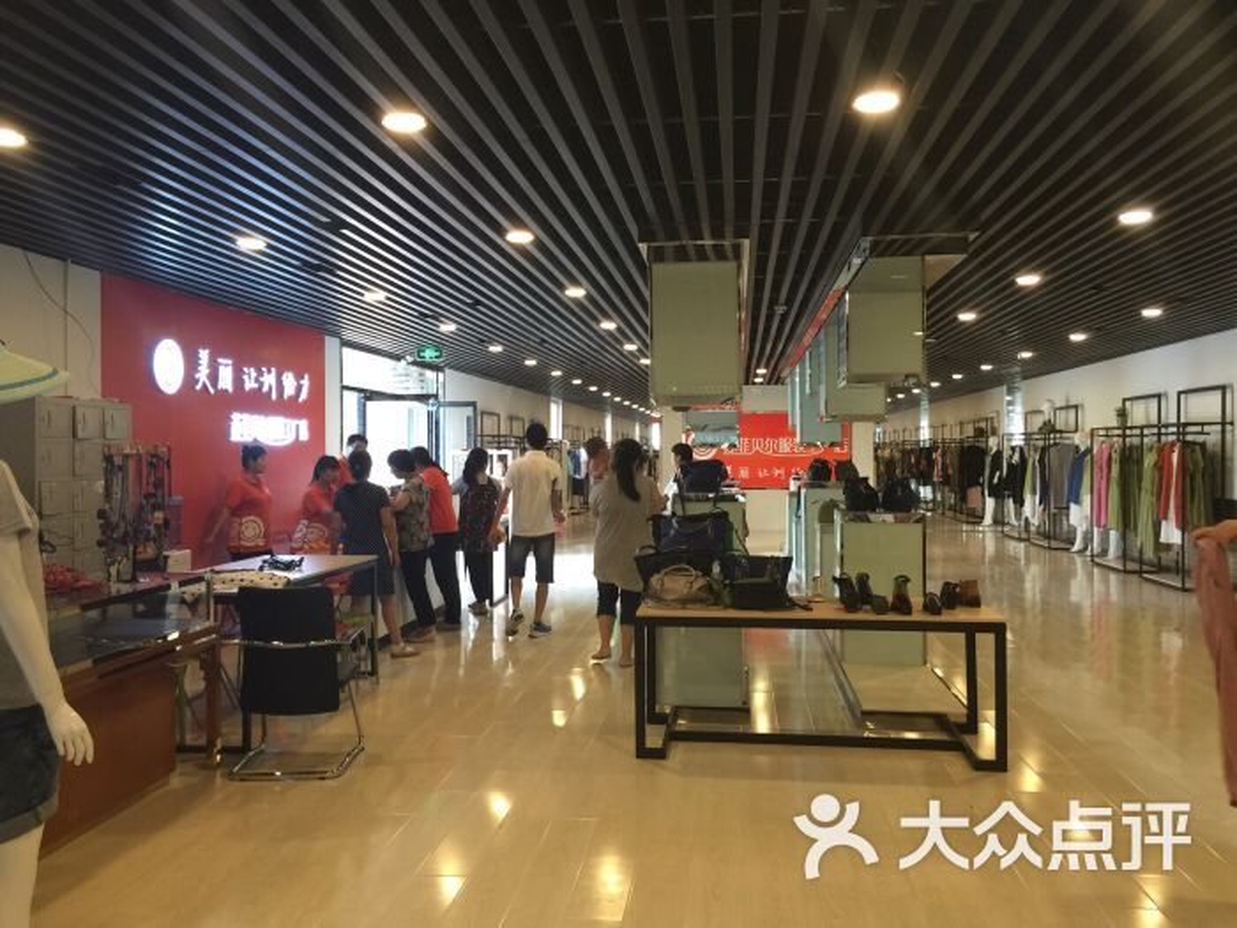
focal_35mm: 29
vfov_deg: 48.2
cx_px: 618
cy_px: 464
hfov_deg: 61.7
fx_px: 1036
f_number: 2.2
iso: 64
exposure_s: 1/15
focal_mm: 4.15
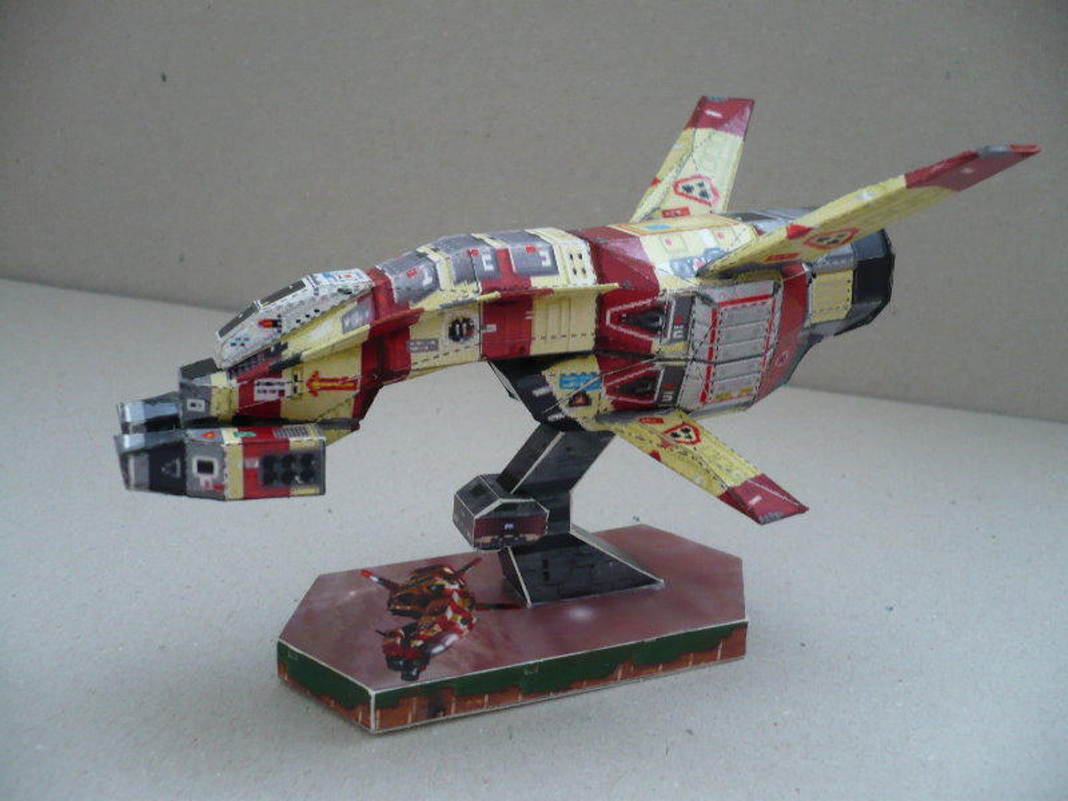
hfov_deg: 52.6
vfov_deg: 40.7
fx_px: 1080
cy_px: 400
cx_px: 534
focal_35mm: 35
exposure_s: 1/10
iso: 200
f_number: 2.8
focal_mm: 5.8
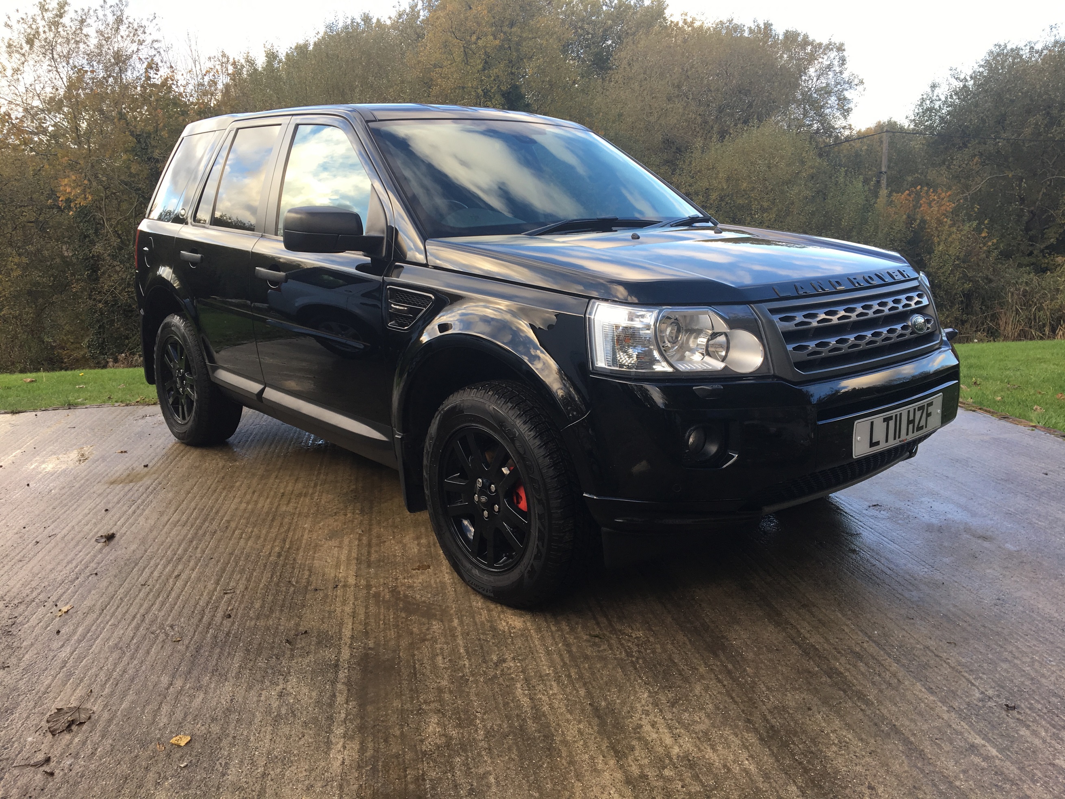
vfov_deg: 48.2
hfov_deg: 61.7
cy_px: 400
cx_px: 532
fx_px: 892
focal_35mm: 29
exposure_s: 1/127
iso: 25
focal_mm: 4.15
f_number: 2.2
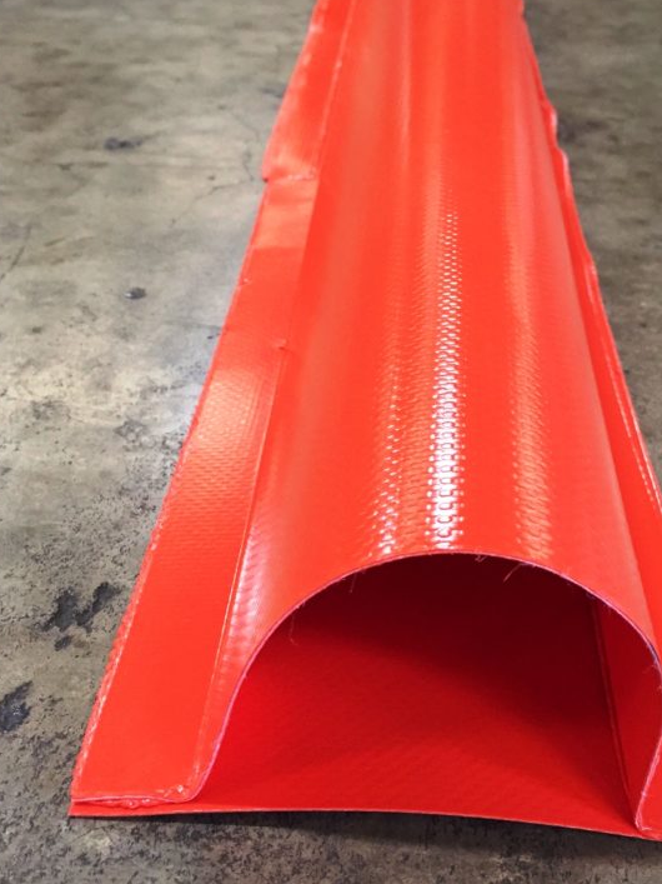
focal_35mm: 42
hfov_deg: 34.2
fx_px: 1071
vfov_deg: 44.5
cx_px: 402
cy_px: 345
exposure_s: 1/30
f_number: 2.2
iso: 125
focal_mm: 4.15
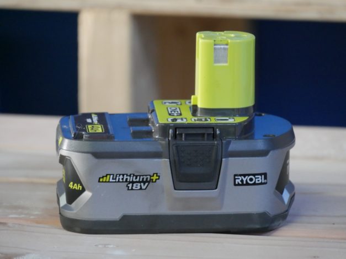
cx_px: 173
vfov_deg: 5.3
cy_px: 130
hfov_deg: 7.1
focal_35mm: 280
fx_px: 2798
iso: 3200
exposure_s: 1/50
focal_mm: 140
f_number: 5.6
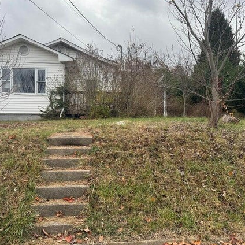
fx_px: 256
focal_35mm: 32
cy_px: 113
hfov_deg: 51.0
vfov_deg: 51.0
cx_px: 112
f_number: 1.78
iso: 100
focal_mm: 6.86
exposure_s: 1/121
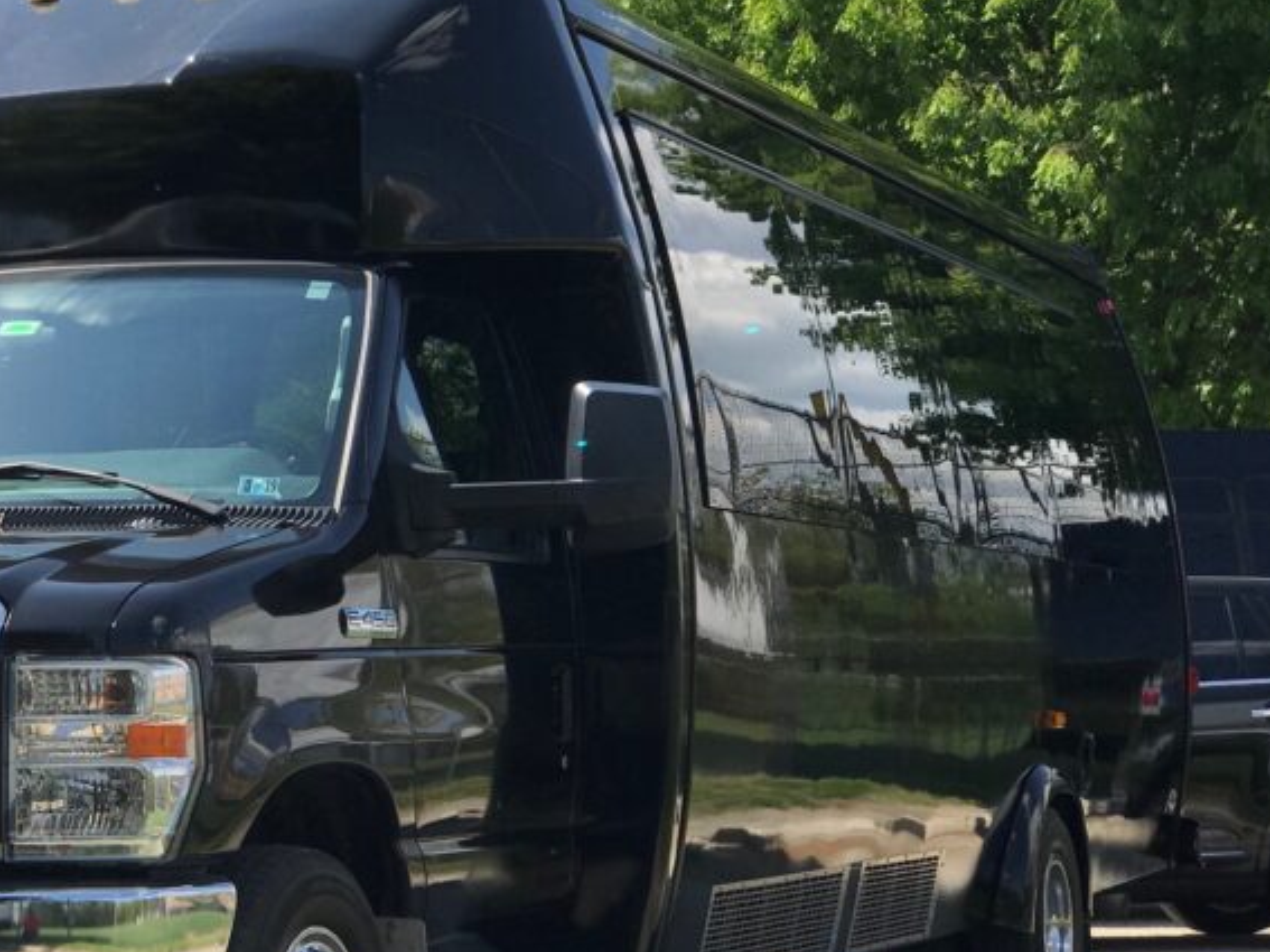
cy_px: 477
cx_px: 193
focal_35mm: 103
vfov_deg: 14.4
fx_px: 3778
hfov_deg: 18.8
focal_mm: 6.6
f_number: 2.8
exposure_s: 1/694
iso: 20
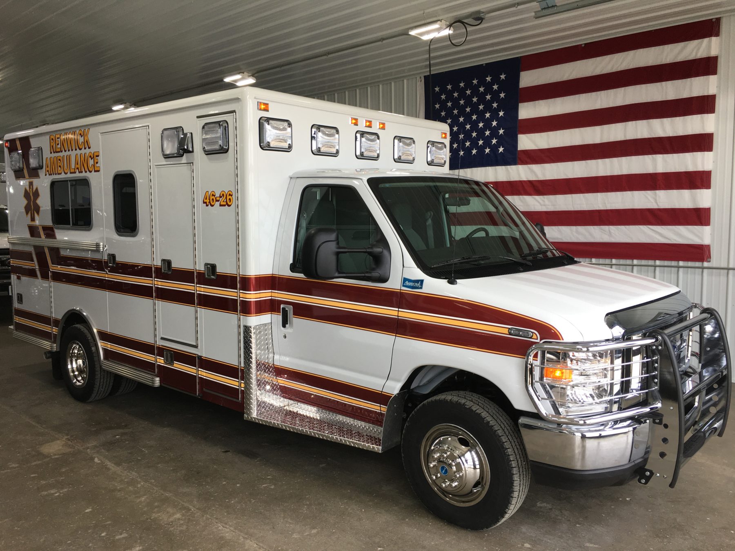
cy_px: 276
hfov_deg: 61.7
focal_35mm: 29
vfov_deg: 48.2
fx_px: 616
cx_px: 368
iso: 32
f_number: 2.2
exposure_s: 1/120
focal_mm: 4.15
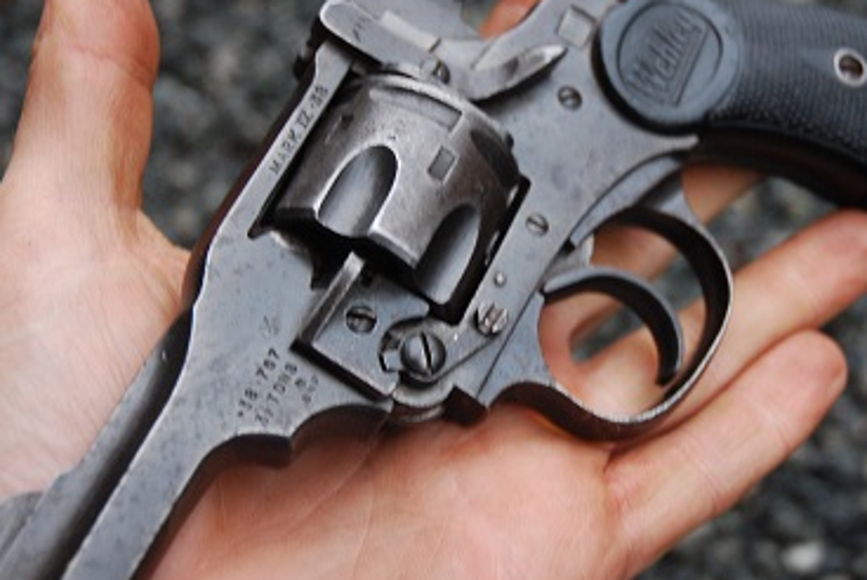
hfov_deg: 26.7
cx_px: 478
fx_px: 1827
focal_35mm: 76
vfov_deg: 18.0
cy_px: 253
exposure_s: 1/30
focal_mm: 31
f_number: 4
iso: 500
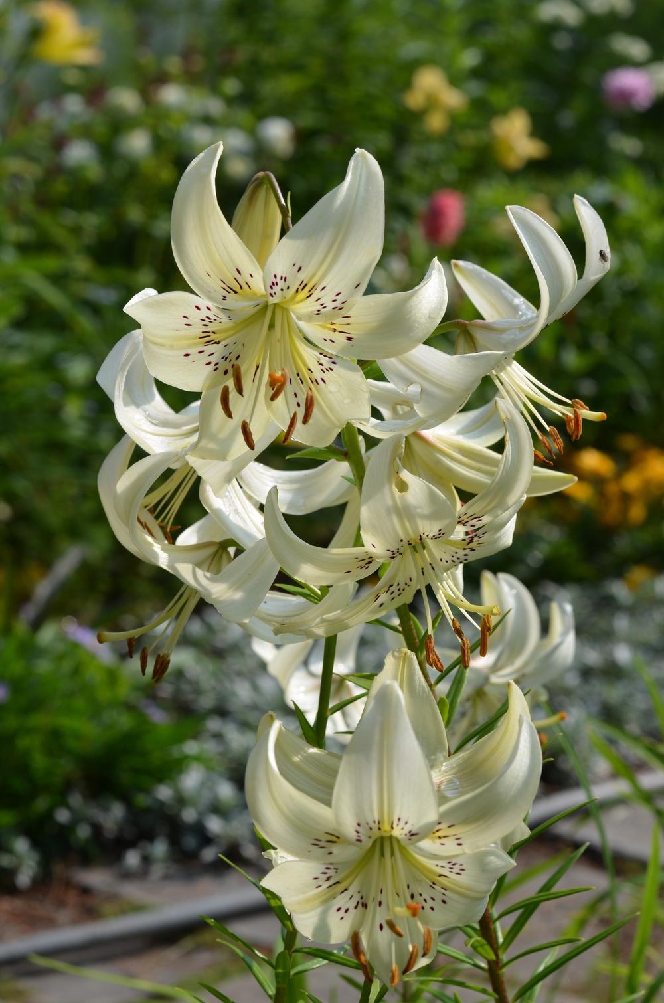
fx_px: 2084
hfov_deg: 18.1
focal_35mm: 75
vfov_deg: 27.0
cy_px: 502
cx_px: 332
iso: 110
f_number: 8
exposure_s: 1/250
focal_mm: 50
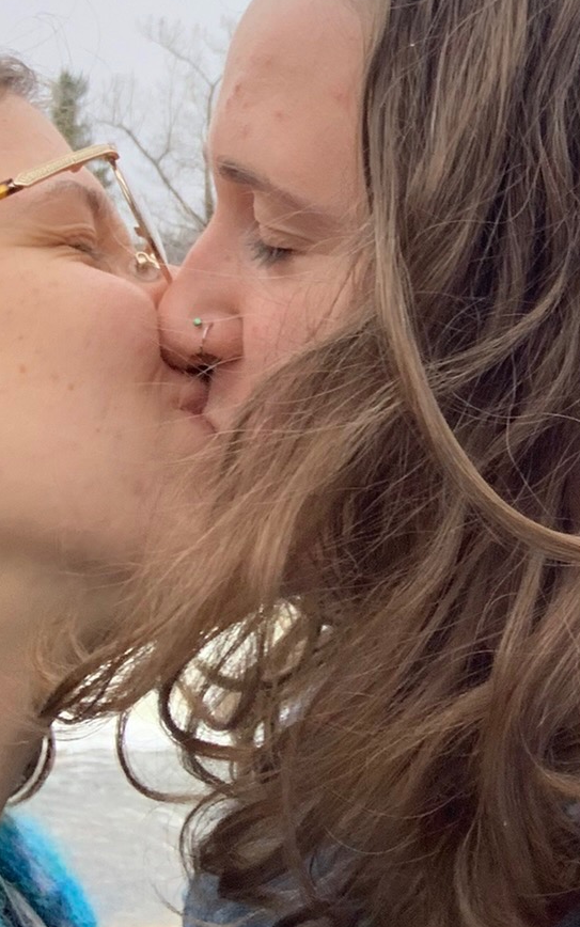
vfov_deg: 25.6
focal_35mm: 80
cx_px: 733
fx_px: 2022
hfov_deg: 15.6
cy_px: 287
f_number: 2.2
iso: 25
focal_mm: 2.87
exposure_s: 1/121
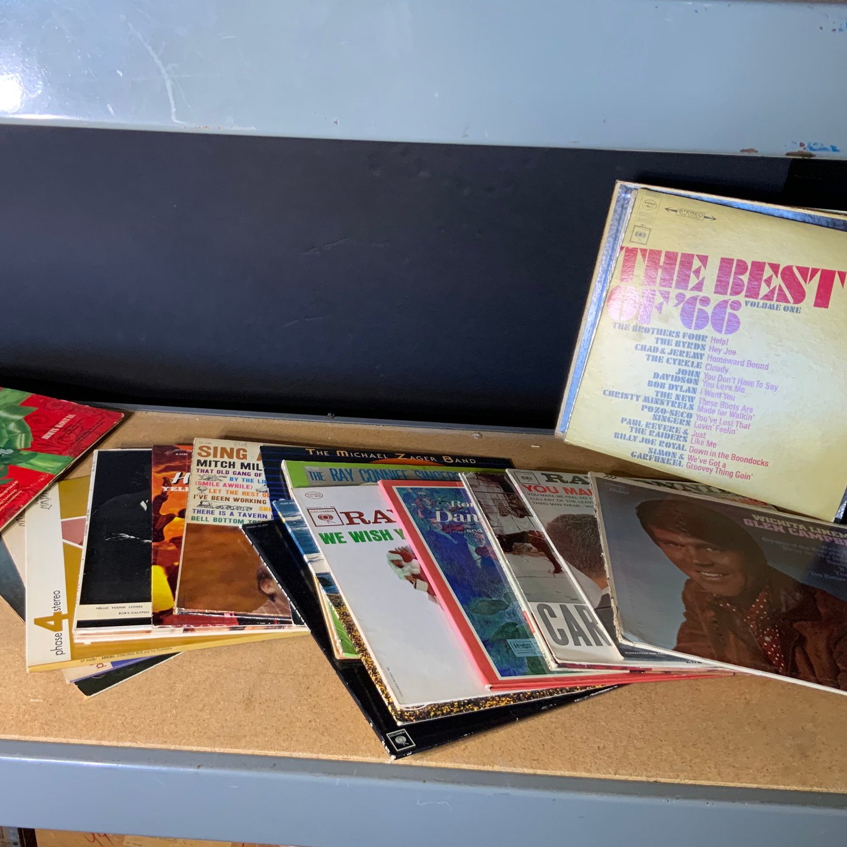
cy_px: 432
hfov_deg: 47.0
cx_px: 341
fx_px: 969
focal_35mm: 35
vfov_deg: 47.2
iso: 64
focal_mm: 3
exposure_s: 1/120
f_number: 1.8
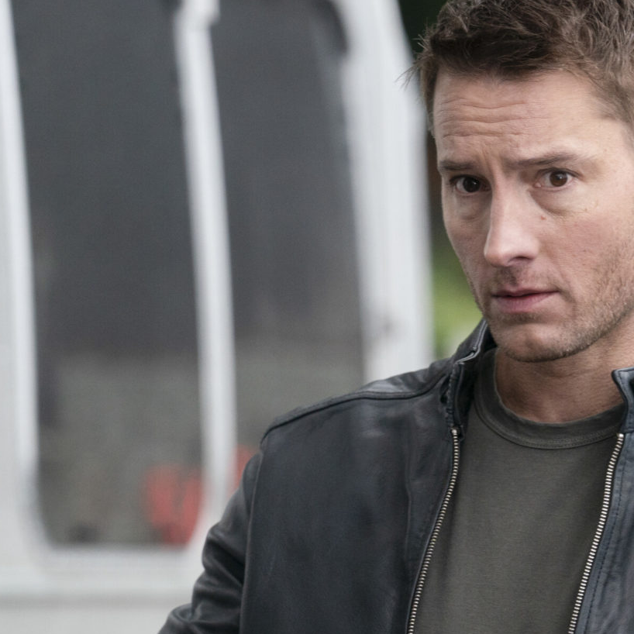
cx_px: 622
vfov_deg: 4.6
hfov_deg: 4.6
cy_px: 472
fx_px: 7936
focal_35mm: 383
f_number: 5
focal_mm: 180
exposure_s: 1/250
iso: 1600
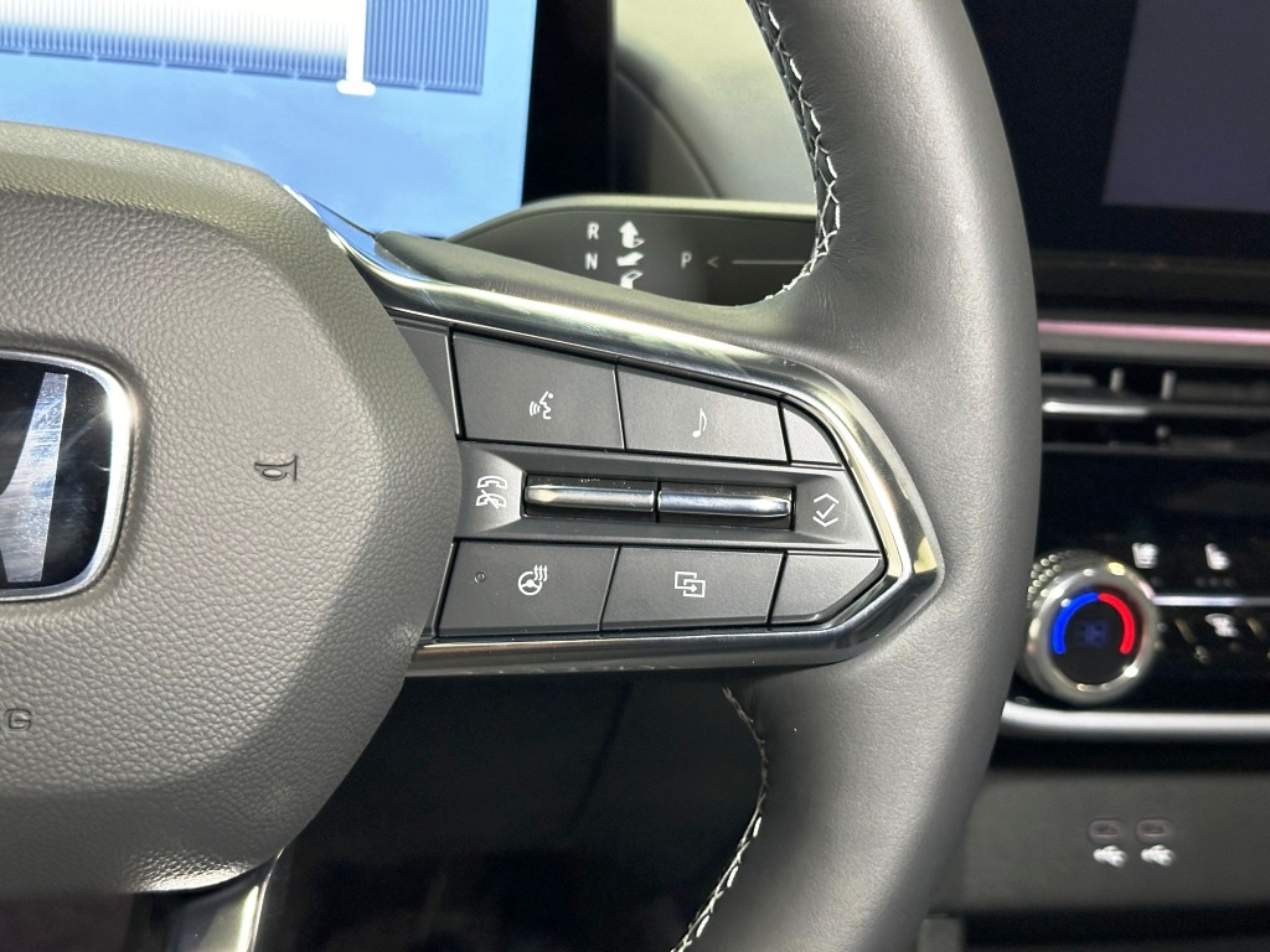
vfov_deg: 30.3
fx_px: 1761
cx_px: 635
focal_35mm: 48
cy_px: 476
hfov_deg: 39.7
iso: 500
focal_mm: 6.86
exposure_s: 1/40
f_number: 1.78
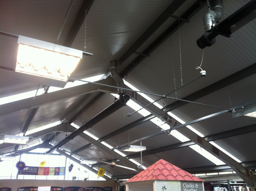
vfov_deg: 40.6
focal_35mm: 35
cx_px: 128
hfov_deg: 52.7
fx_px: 258
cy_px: 96
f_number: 2.8
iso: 80
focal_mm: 3.85
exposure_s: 1/120
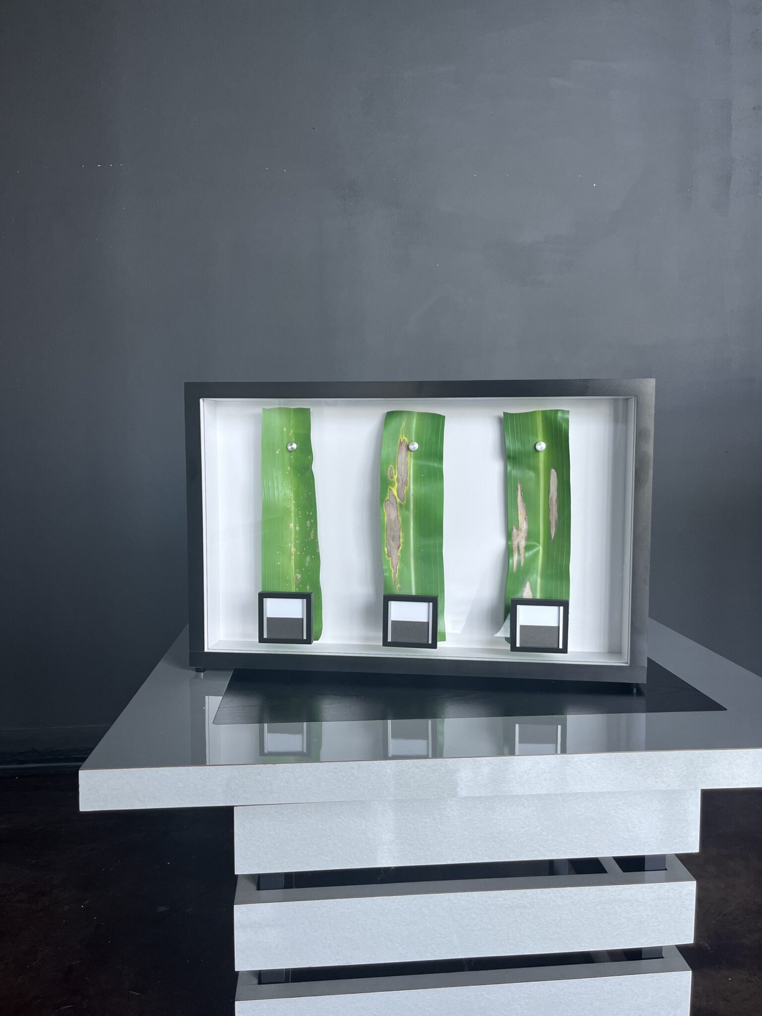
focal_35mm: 26
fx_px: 763
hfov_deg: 53.1
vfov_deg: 67.3
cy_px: 508
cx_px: 381
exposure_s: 1/120
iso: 125
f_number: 1.6
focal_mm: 5.1
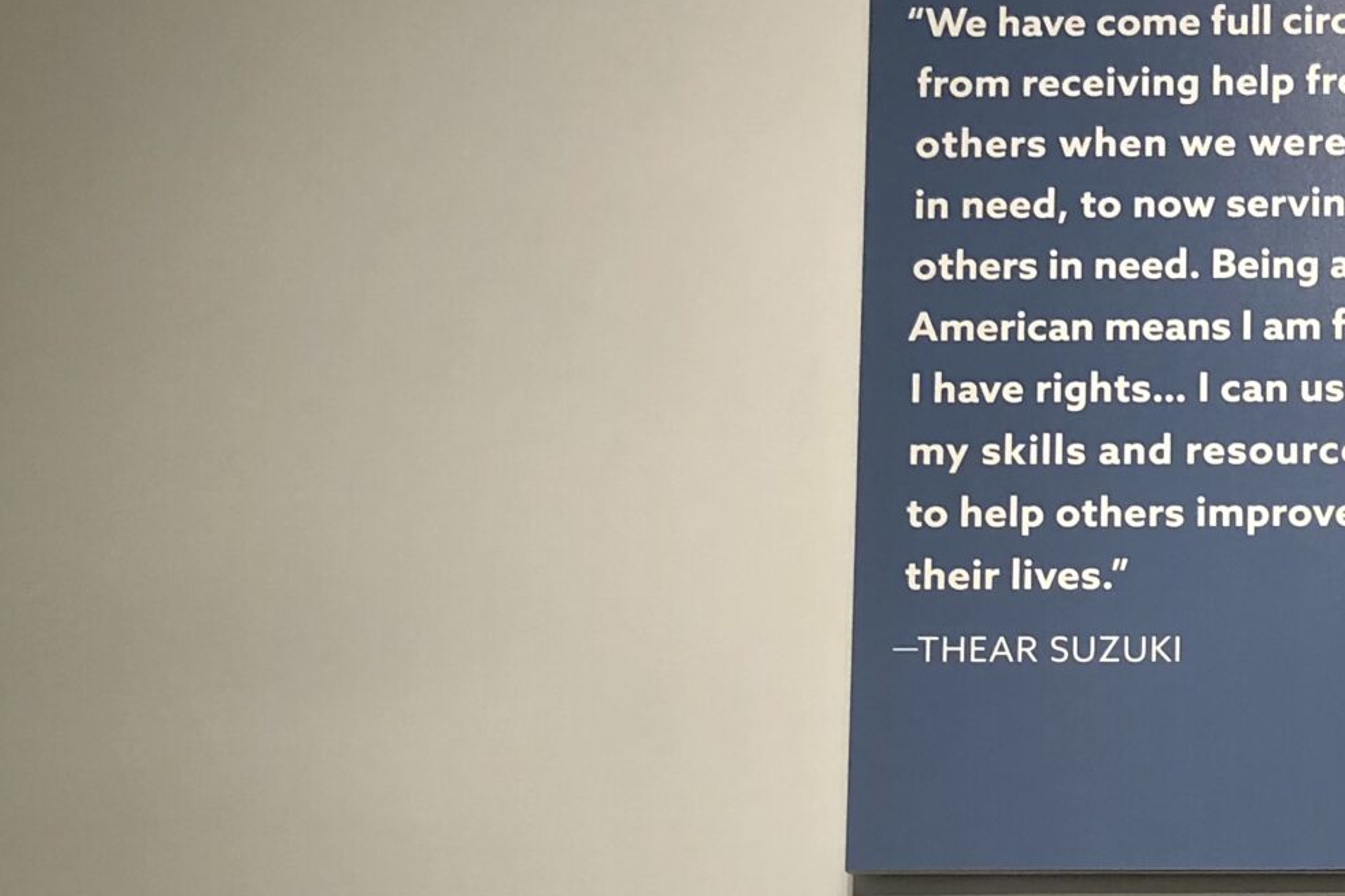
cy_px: 1089
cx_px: 1721
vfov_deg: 17.1
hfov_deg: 23.7
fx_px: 2839
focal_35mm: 76
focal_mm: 3.99
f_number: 1.8
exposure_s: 1/24
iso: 40
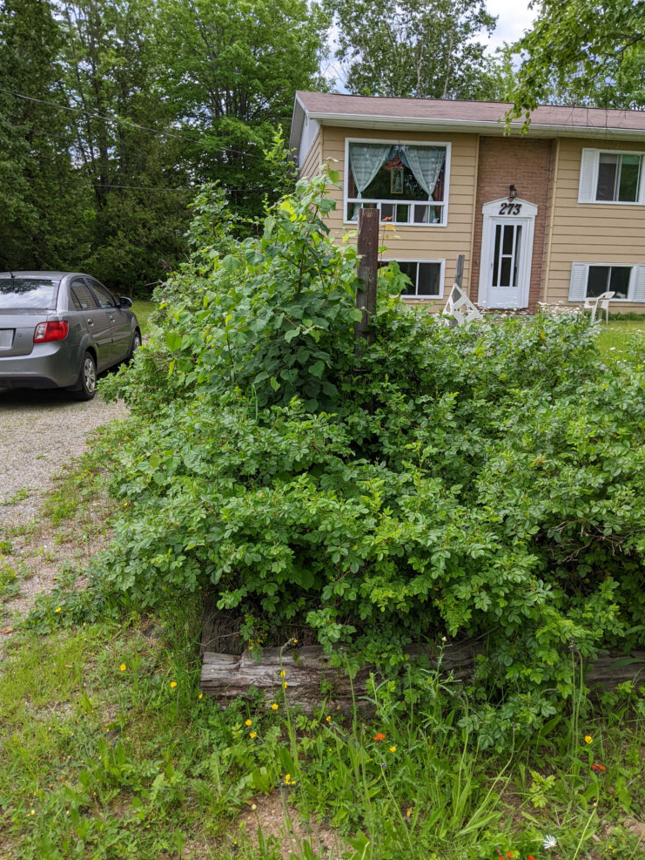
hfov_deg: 49.8
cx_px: 331
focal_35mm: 28
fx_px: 695
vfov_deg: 63.4
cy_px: 444
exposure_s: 1/194
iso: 34
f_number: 1.8
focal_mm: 4.44
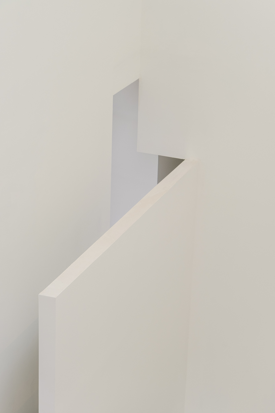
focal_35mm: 88
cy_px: 206
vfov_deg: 23.1
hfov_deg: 15.5
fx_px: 1008
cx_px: 138
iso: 200
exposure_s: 1/60
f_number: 5.6
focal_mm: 58.6
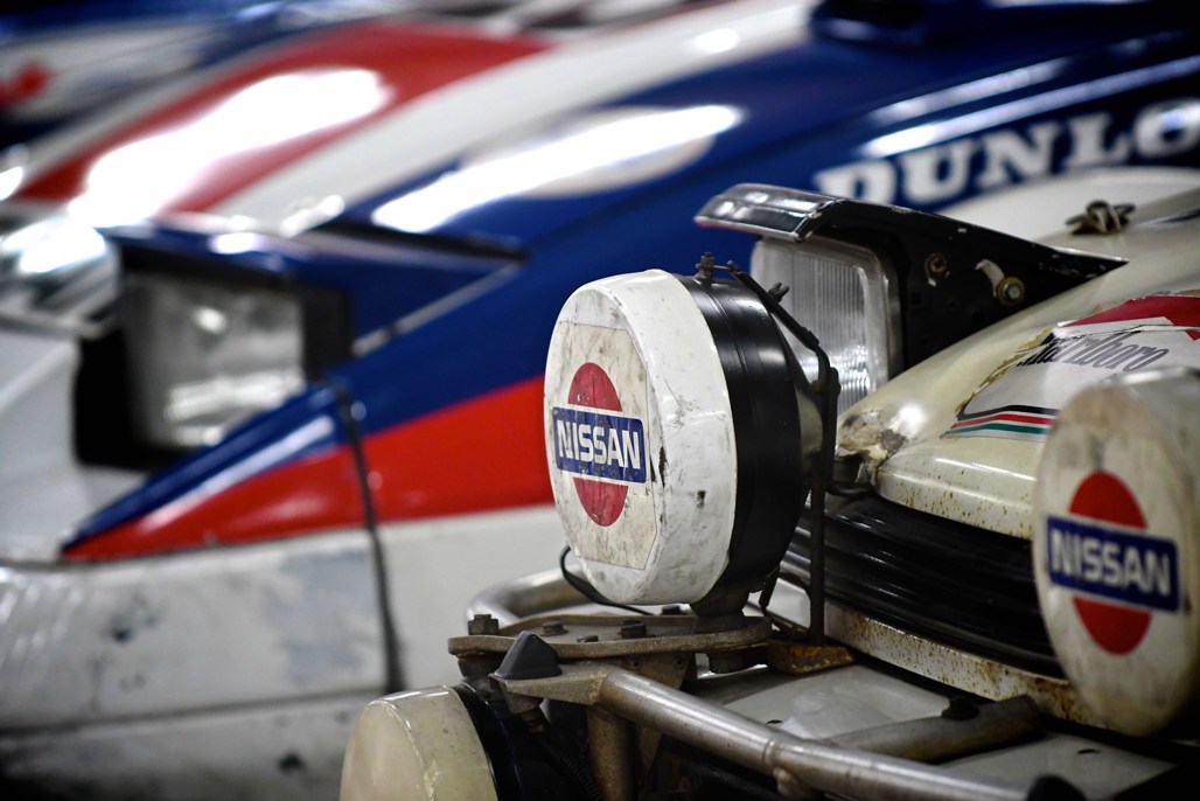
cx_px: 600
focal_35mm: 300
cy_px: 400
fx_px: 10002
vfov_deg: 4.6
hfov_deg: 6.9
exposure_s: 1/400
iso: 2500
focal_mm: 200
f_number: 2.8
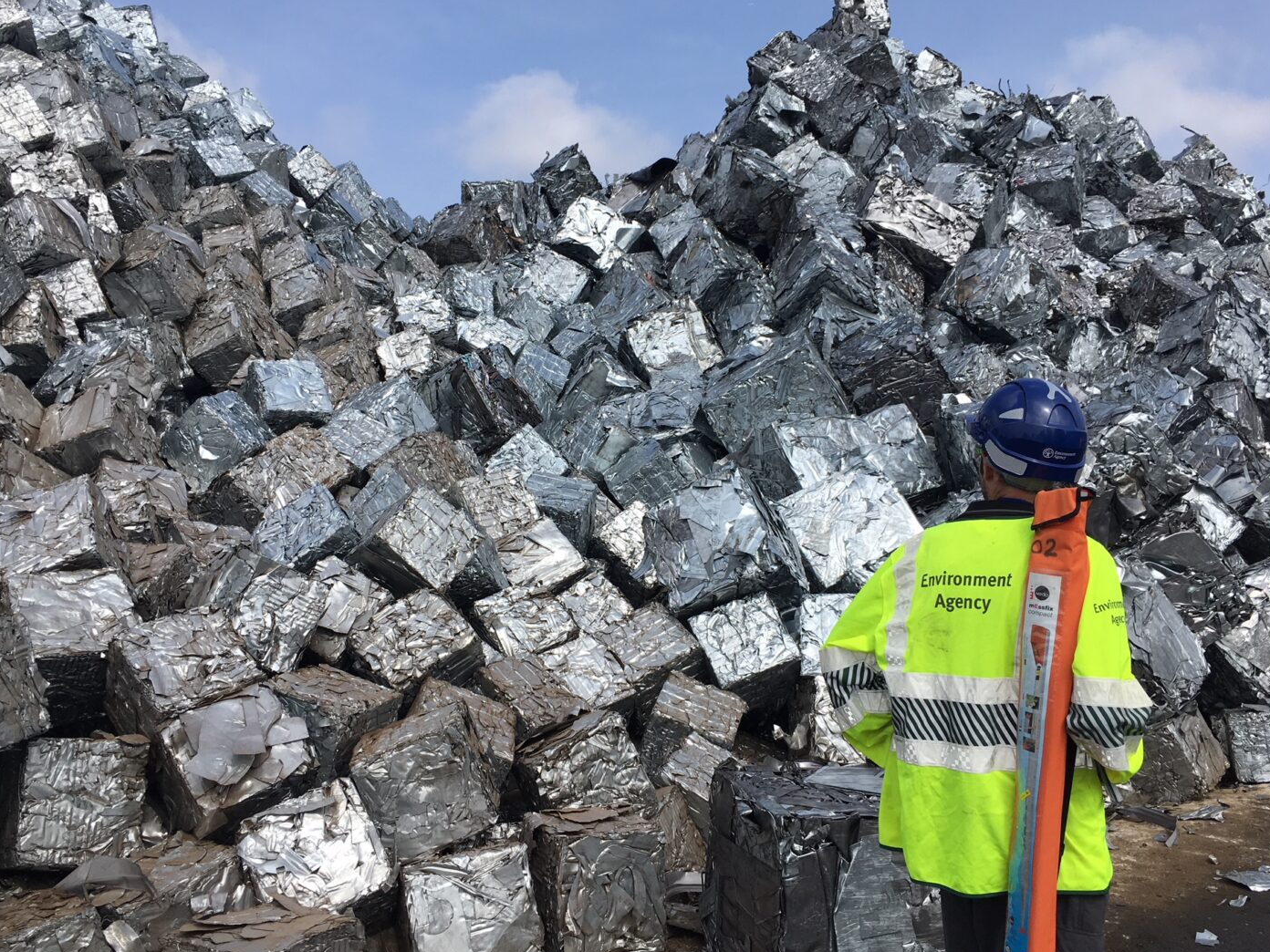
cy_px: 466
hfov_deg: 56.8
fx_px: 1174
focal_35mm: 32
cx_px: 611
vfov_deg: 44.2
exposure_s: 1/1748
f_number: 2.2
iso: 25
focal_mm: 4.15
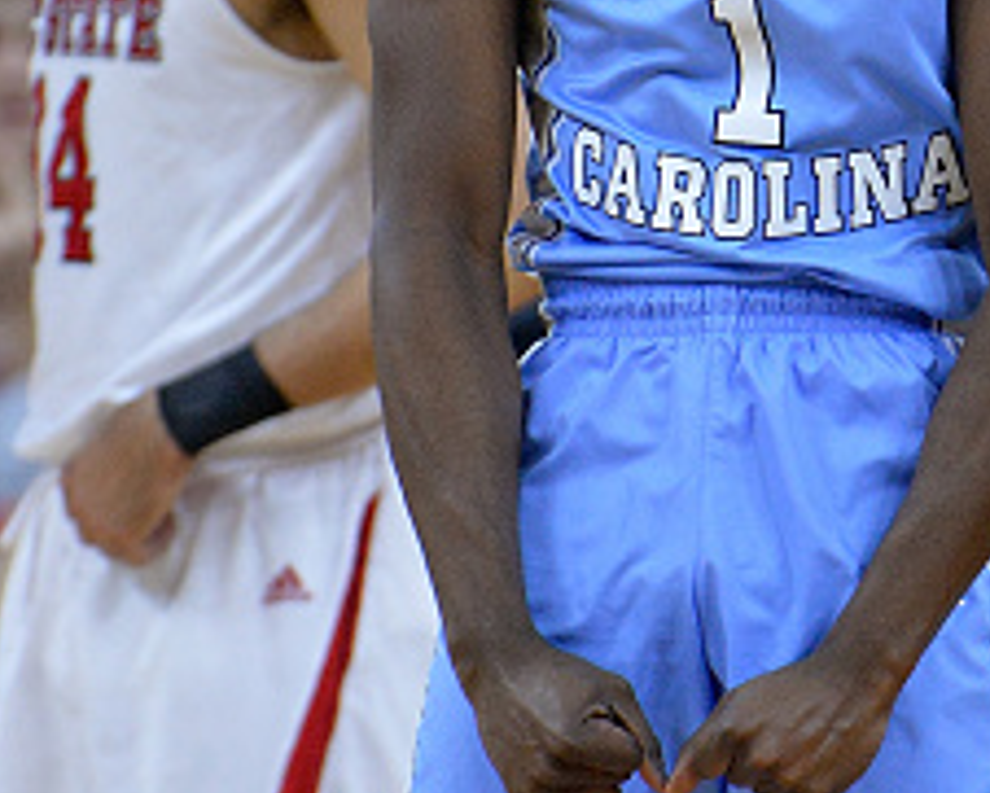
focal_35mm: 888
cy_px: 11
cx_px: 661
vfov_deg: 1.7
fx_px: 26030
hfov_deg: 2.2
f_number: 4
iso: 4000
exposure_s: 1/1000
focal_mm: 360
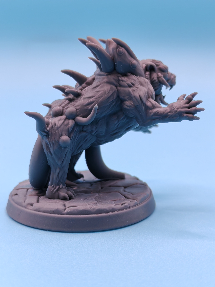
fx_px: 447
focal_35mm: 54
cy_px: 144
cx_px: 108
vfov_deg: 35.5
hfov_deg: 27.0
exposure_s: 1/100
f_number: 2.8
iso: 80
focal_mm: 5.52
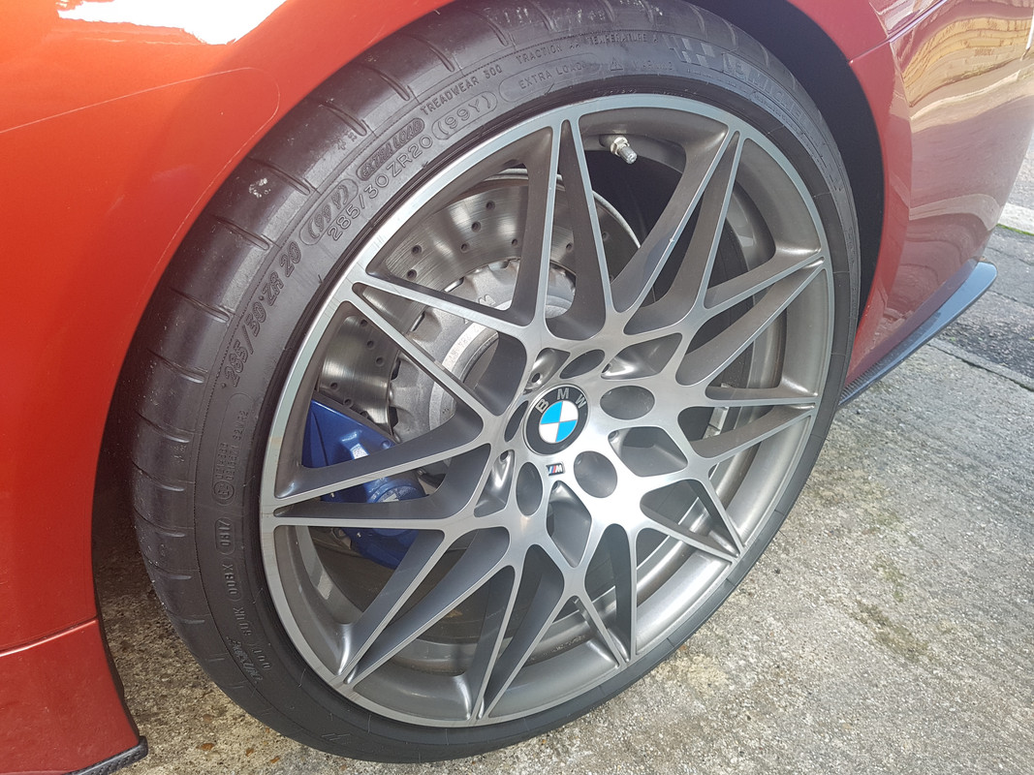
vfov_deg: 53.1
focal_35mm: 26
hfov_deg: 67.3
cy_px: 388
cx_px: 517
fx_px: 777
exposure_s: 1/100
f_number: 1.7
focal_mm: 4.2
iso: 80
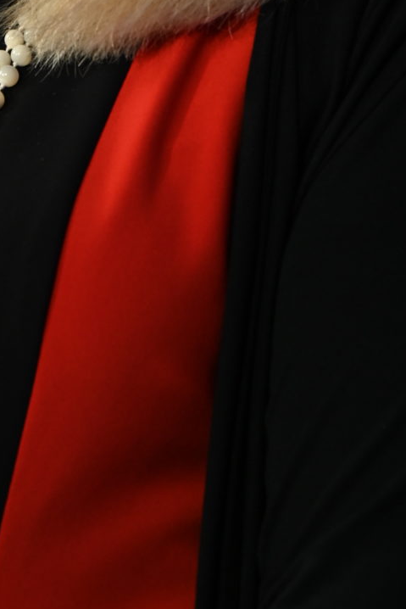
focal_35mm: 360
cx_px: 69
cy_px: -227
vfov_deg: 5.7
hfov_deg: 3.8
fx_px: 6087
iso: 200
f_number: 3.5
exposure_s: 1/80
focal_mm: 101
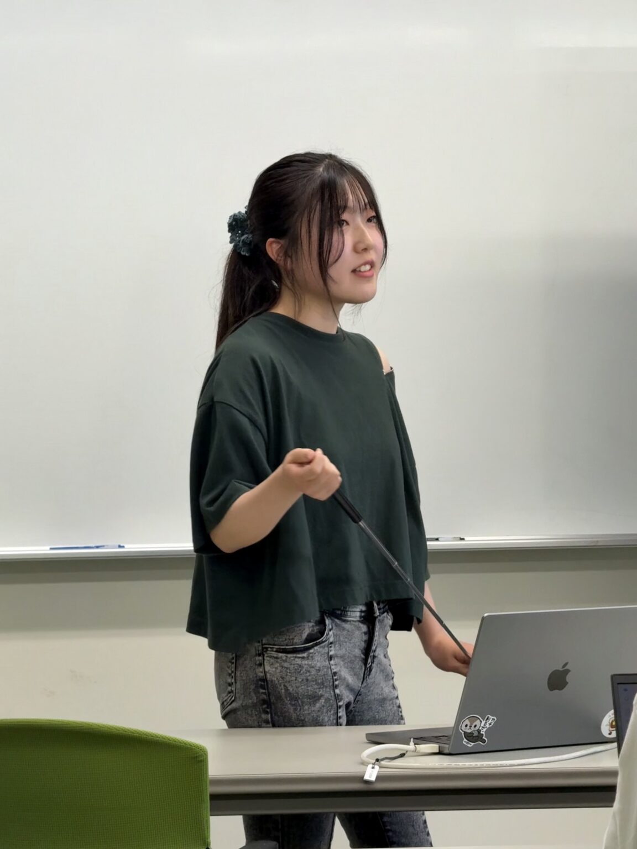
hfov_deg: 12.3
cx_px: 318
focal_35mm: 120
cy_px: 424
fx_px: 2944
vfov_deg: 16.4
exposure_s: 1/100
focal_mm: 15.66
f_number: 2.8
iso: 100
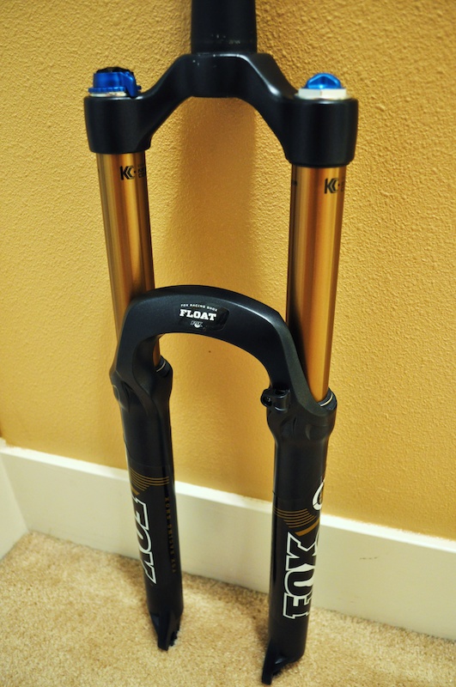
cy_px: 344
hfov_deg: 43.5
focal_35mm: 30
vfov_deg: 62.0
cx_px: 228
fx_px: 572
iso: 800
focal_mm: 20
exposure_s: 1/8
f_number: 3.8
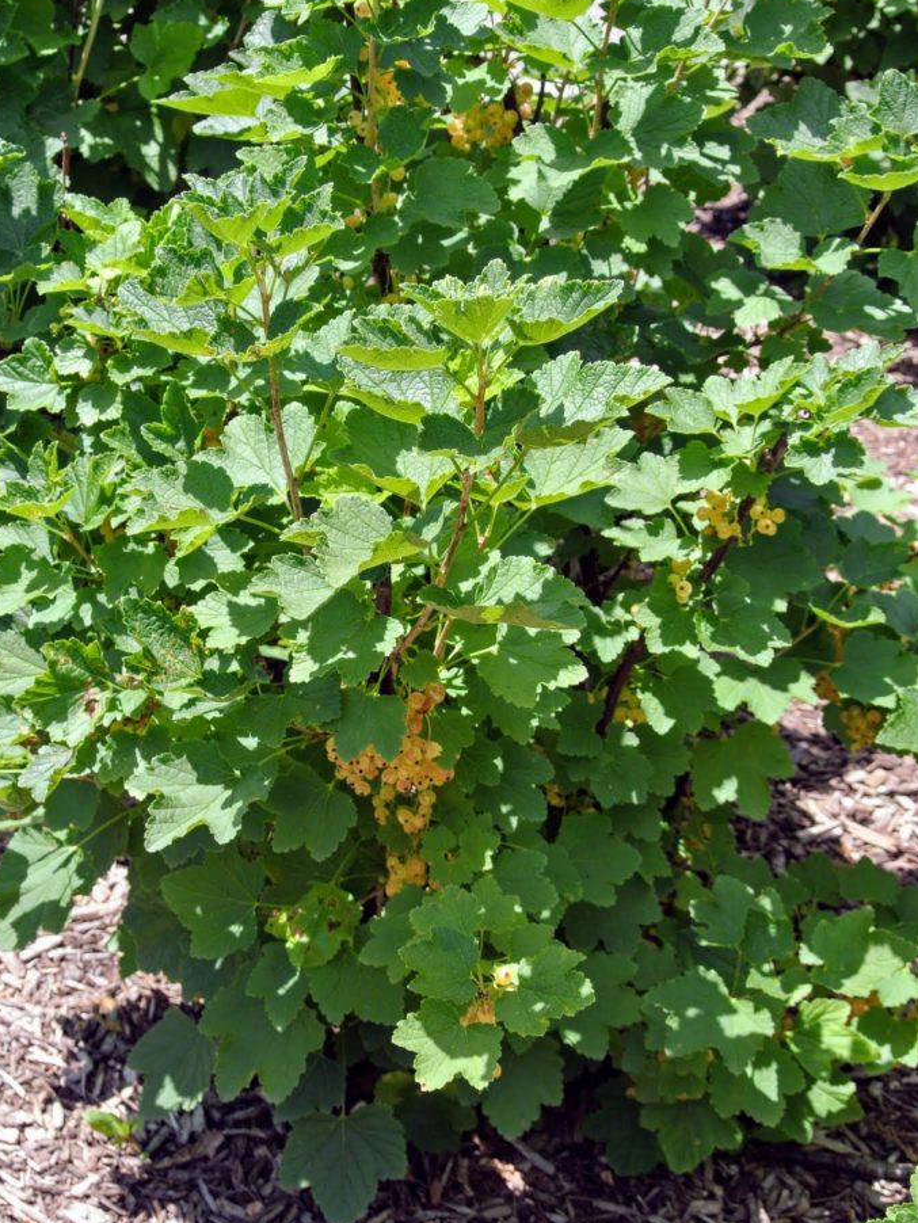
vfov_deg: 32.7
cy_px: 641
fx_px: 2085
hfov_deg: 24.8
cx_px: 457
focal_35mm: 59
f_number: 5
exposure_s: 1/200
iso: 100
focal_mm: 20.3
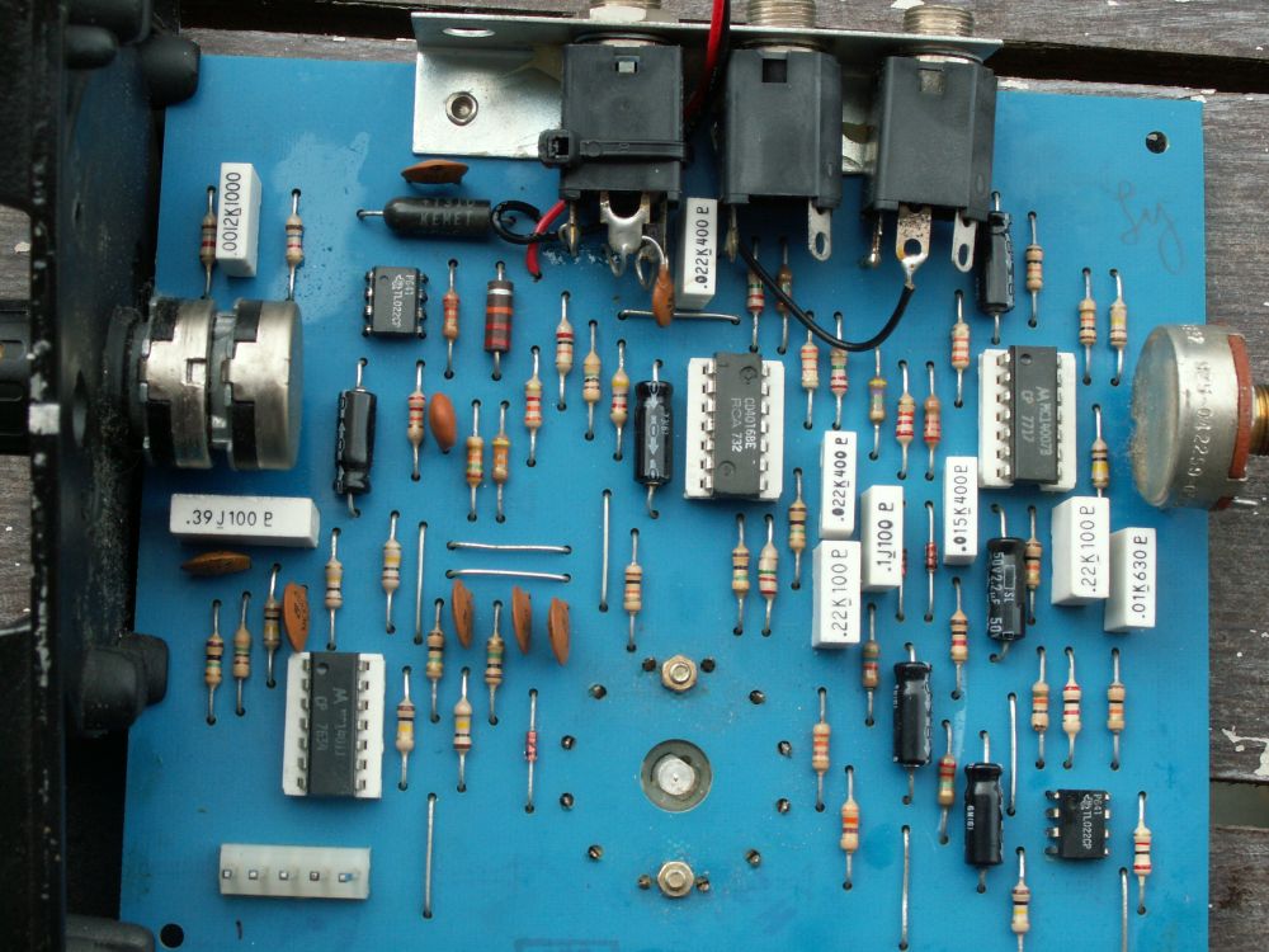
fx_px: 2273
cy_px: 476
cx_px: 634
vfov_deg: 23.7
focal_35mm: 62
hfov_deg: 31.2
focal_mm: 10.28
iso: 50
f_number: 4.5
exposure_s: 1/60
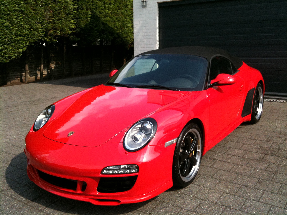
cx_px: 144
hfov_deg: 52.6
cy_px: 108
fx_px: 290
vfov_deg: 40.7
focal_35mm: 35
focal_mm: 3.85
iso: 64
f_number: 2.8
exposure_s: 1/683
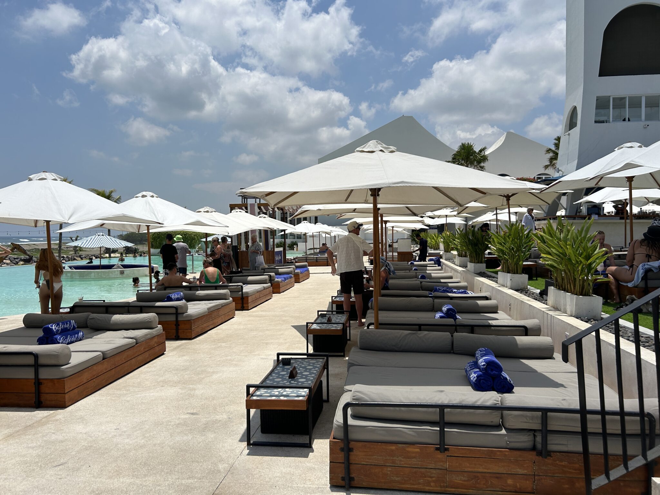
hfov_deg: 67.3
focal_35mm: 26
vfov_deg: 53.1
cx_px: 330
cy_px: 248
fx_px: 496
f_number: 1.5
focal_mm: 5.7
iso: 50
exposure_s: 1/10309
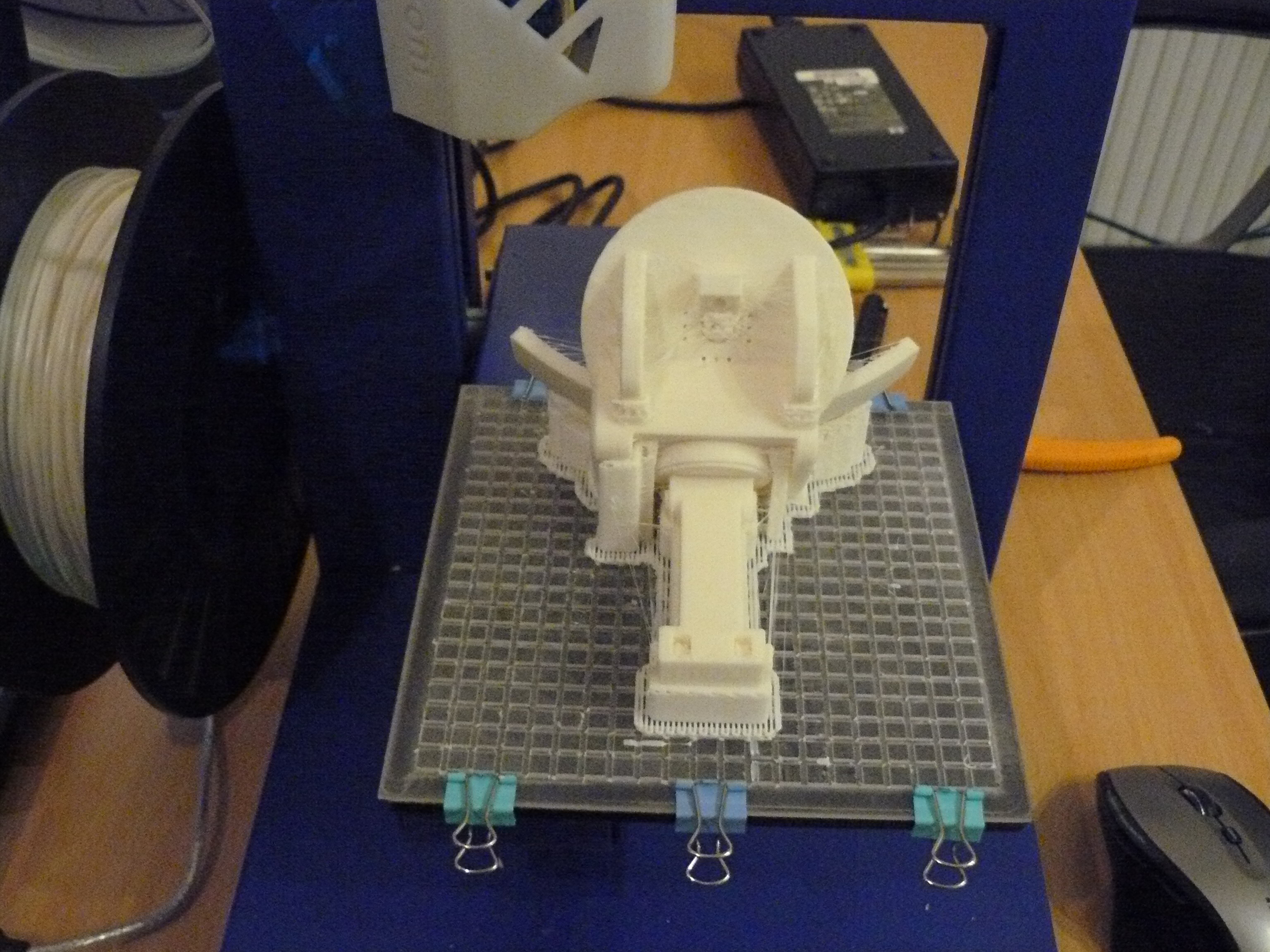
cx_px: 635
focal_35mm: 36
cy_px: 476
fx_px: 1321
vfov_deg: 39.7
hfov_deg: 51.4
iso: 800
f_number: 2.8
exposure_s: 1/8
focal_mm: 6
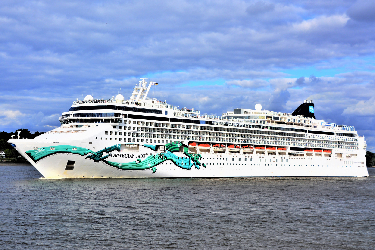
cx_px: 188
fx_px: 594
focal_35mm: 57
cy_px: 125
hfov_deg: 35.1
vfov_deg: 23.8
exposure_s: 1/320
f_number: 9
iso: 100
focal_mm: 38
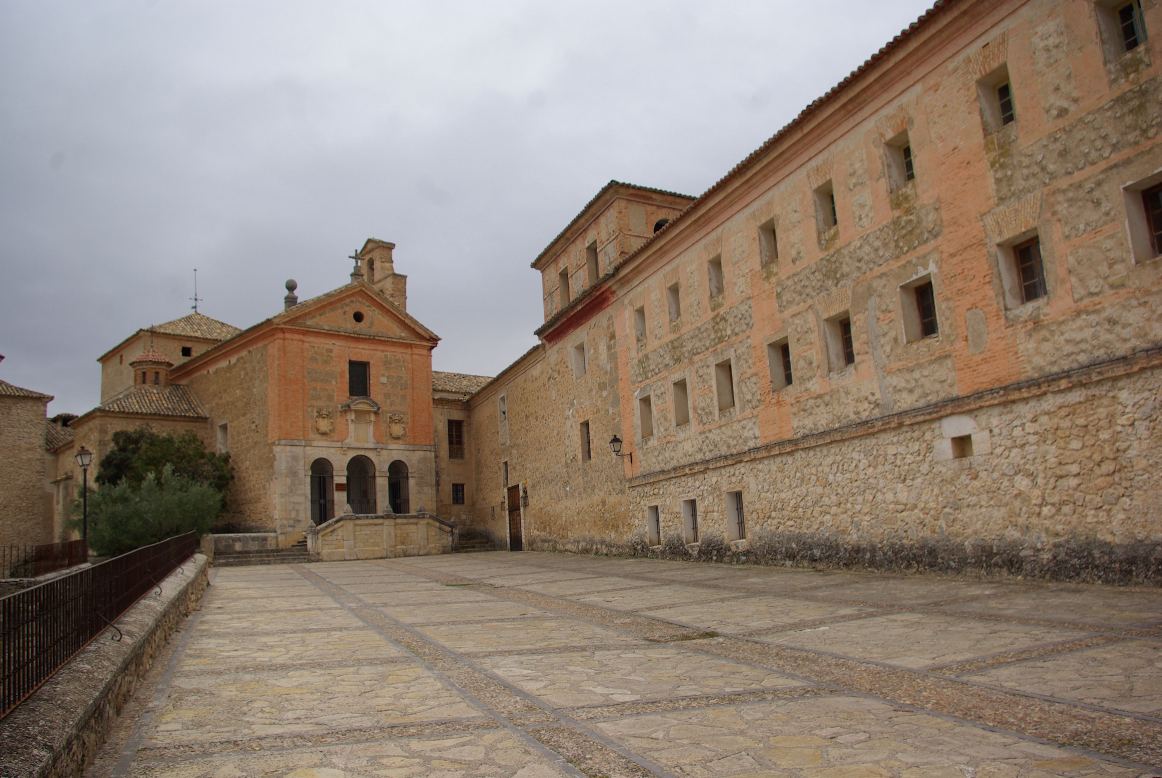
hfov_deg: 67.3
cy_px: 389
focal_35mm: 27
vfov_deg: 48.0
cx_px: 581
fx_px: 873
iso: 100
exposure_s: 1/100
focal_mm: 18
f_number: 6.3
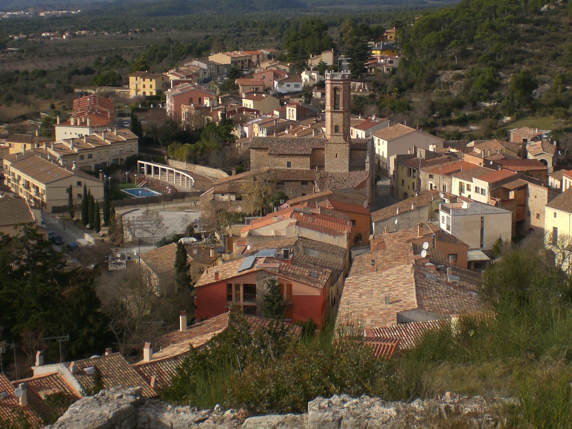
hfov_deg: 32.5
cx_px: 378
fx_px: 975
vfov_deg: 24.7
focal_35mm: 59
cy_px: 150
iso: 50
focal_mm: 6.3
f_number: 4.4
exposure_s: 1/500
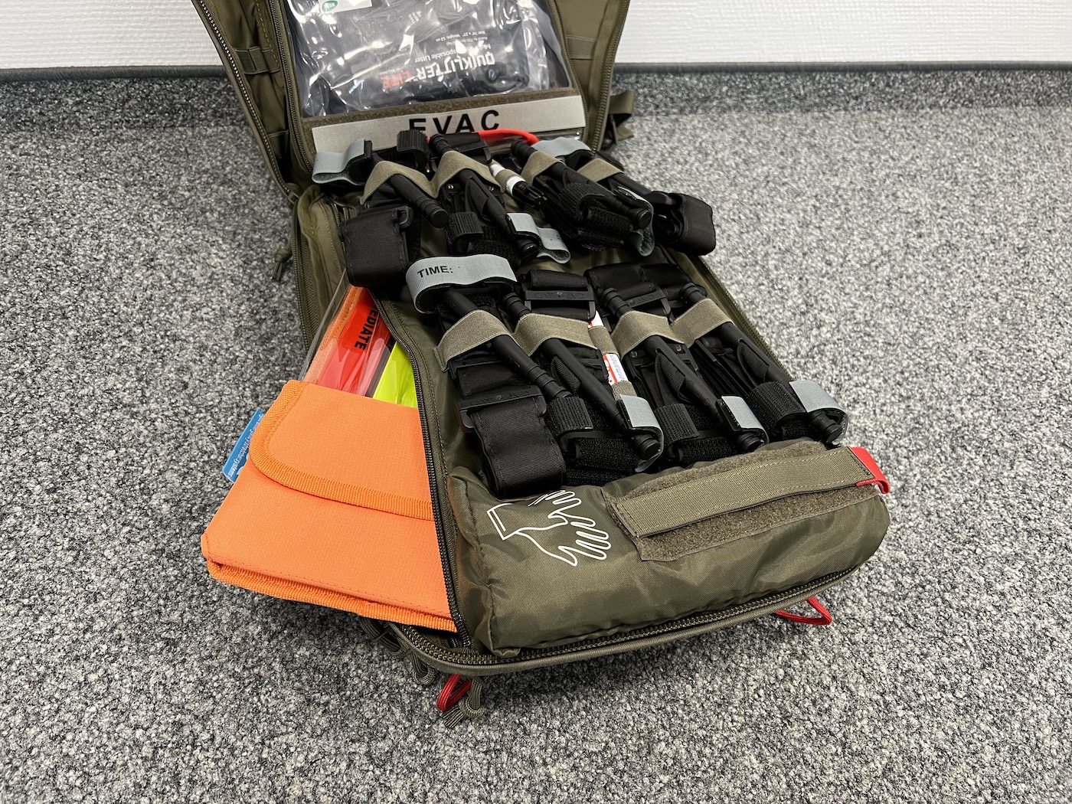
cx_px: 536
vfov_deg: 53.1
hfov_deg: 67.3
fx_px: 805
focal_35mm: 26
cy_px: 402
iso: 100
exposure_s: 1/50
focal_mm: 5.7
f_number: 1.5
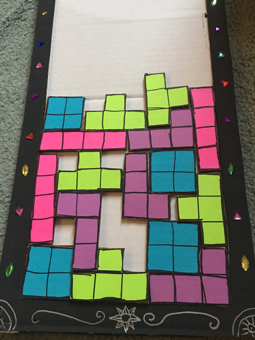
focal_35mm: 34
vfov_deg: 53.8
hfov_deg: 41.8
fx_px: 334
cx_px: 127
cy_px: 148
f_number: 2.2
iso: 80
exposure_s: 1/15
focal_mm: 4.15
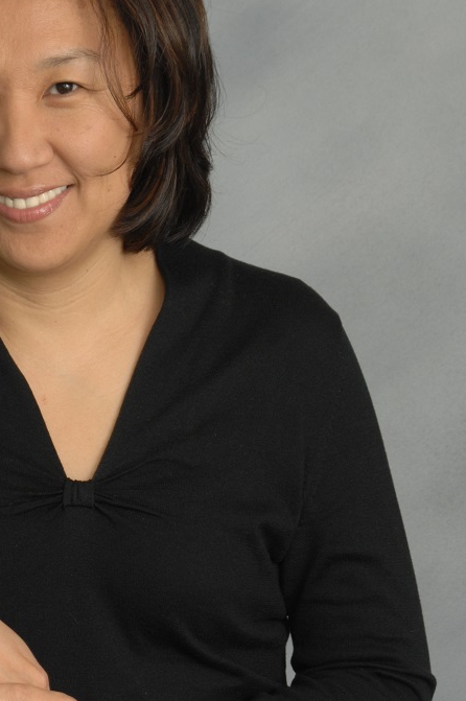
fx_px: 4475
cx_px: 50
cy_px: 447
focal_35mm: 230
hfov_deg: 6.0
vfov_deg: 9.0
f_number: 9
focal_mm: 80
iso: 200
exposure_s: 1/60
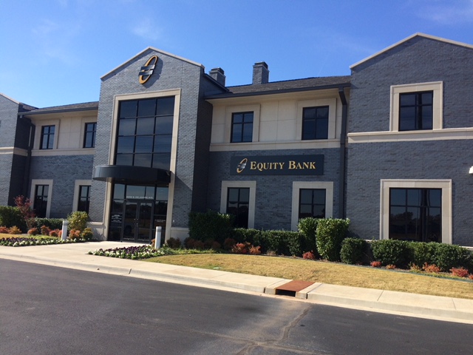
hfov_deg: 61.7
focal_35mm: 29
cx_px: 236
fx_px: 396
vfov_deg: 48.2
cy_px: 178
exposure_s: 1/1520
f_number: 2.2
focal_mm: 4.15
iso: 32
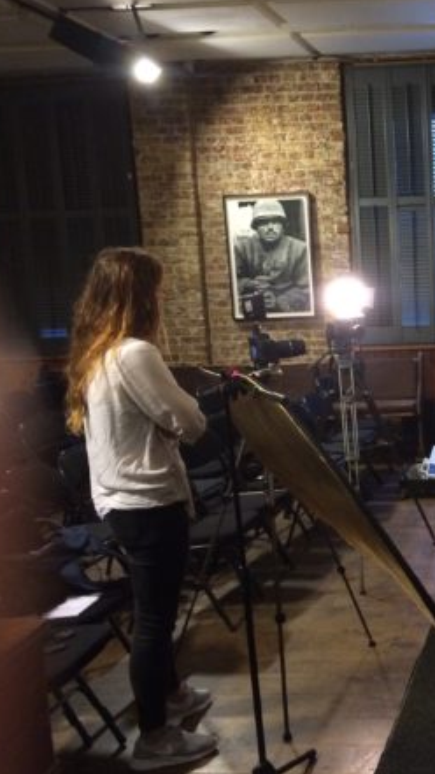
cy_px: 388
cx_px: 507
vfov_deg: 47.4
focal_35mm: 43
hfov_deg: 25.2
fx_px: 882
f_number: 2.2
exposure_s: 1/25
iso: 320
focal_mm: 4.15
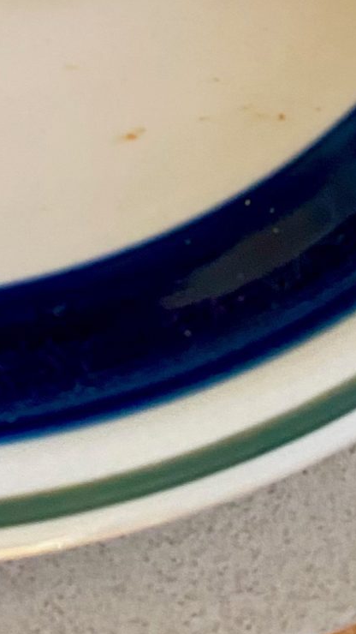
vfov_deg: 19.2
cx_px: -194
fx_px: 1645
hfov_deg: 11.8
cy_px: -303
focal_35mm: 98
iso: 250
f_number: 1.8
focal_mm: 4.25
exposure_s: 1/60
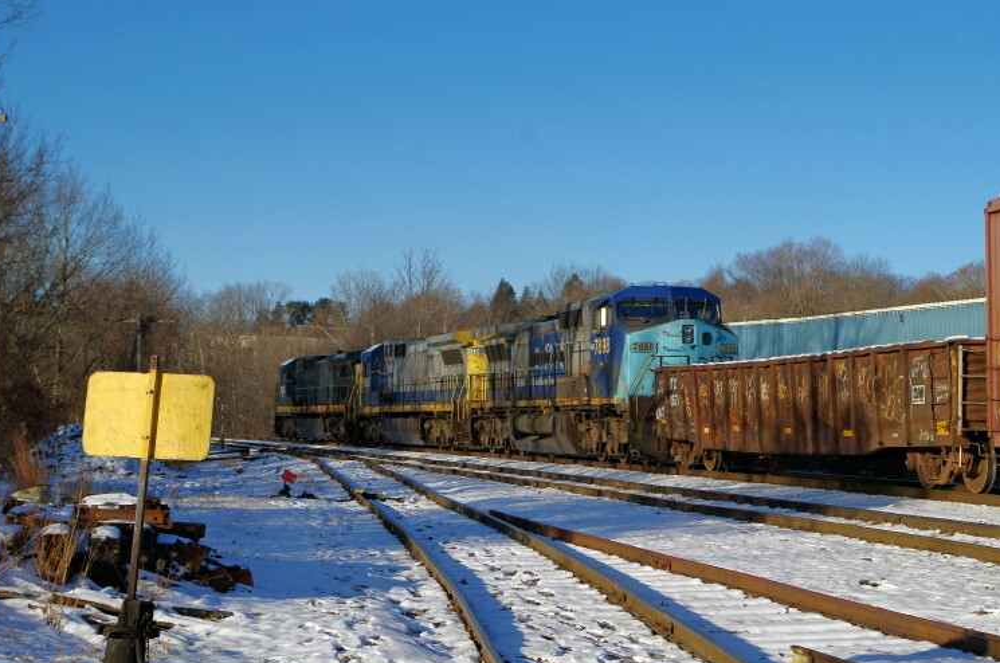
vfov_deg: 20.8
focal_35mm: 65
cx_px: 534
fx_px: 1802
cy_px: 367
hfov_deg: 31.0
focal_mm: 37.5
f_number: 6.3
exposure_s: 1/1000
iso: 200
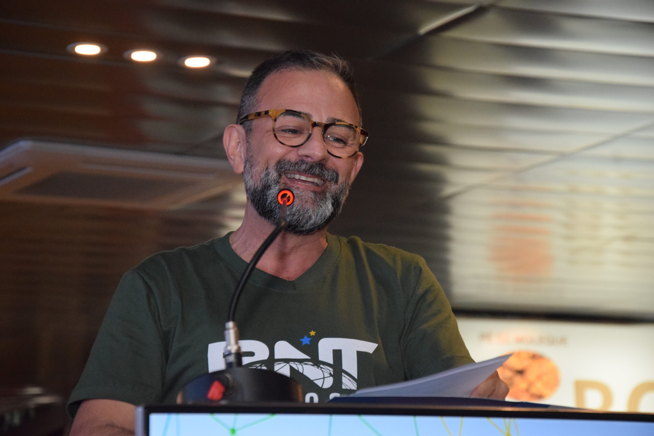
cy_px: 218
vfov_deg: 11.4
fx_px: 2180
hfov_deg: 17.1
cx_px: 327
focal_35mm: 120
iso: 3200
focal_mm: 80
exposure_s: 1/200
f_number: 5.6
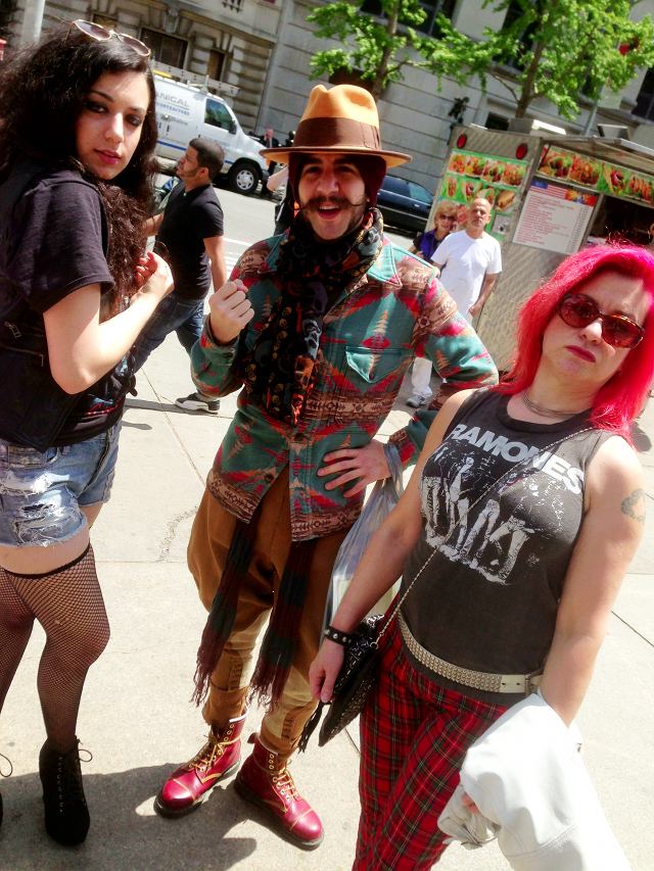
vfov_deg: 55.3
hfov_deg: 43.0
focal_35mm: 33
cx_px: 327
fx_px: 831
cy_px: 436
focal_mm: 4.13
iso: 50
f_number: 2.4
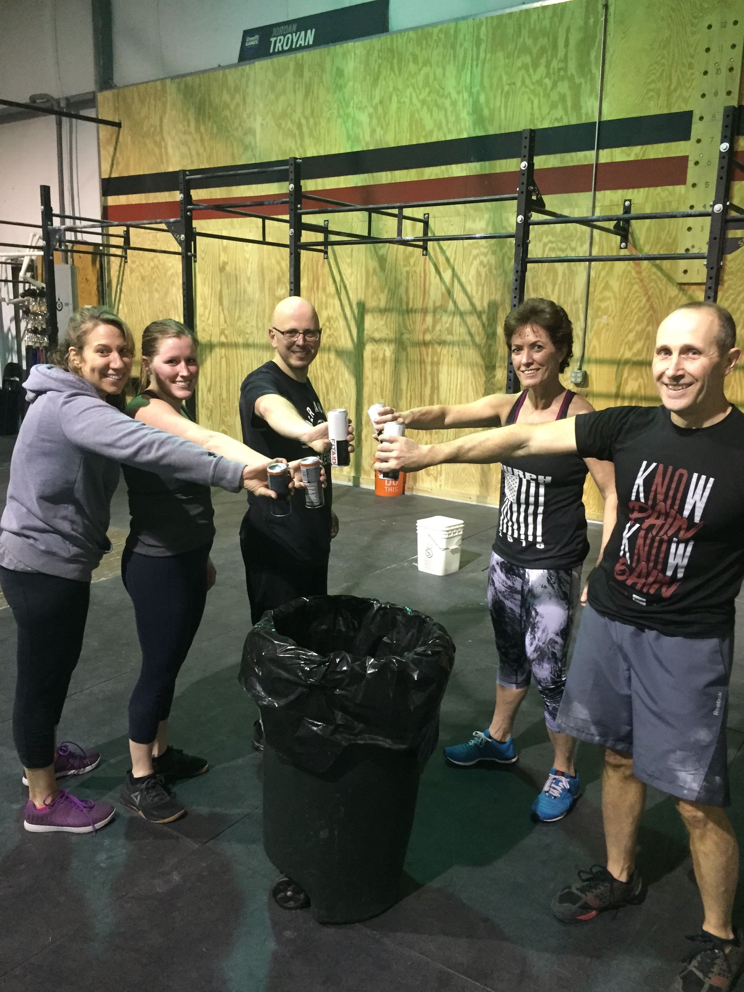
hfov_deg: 48.2
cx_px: 372
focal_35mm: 29
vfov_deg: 61.7
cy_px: 496
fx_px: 831
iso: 250
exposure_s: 1/17
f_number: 2.2
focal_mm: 4.15
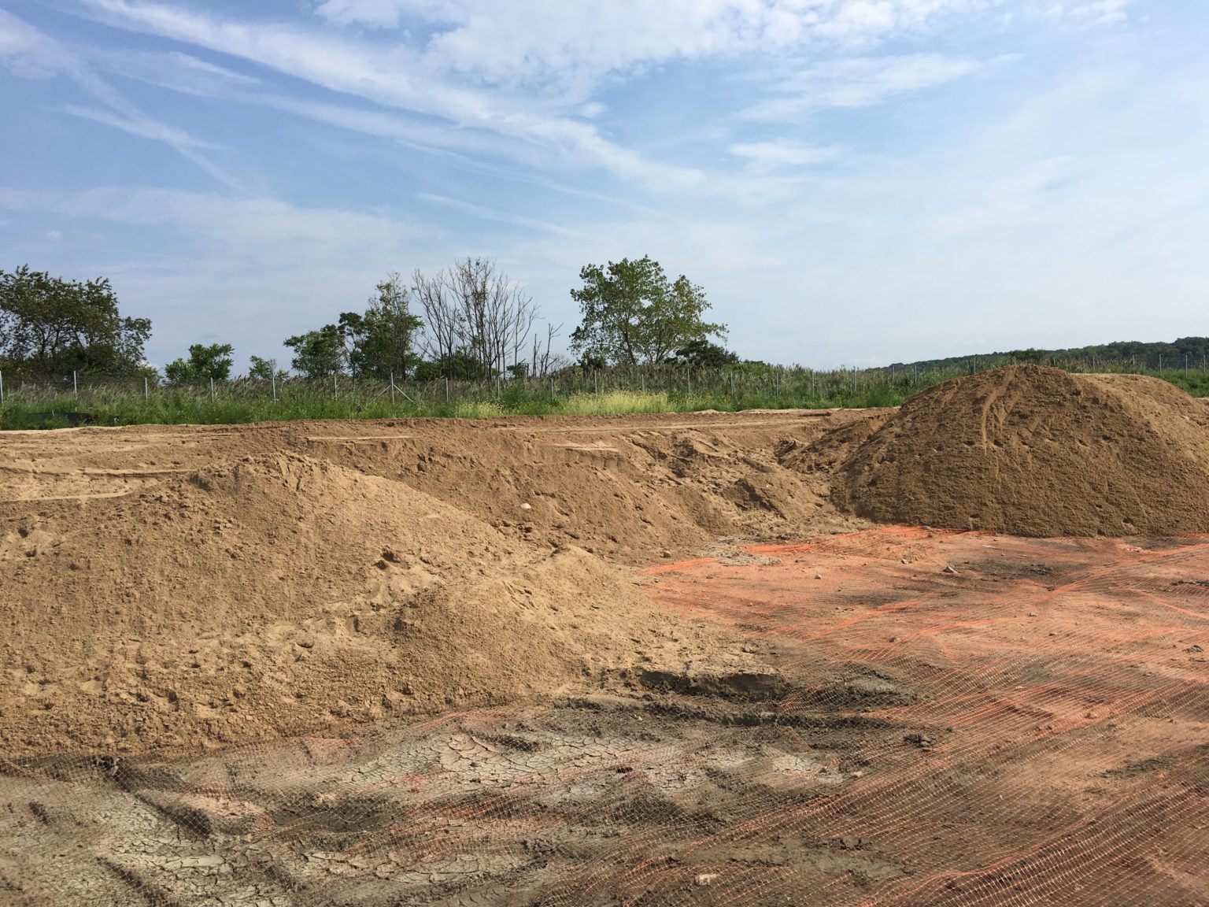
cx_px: 604
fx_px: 1013
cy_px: 454
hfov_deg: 61.7
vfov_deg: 48.2
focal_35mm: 29
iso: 25
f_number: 2.2
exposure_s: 1/2262
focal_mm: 4.15
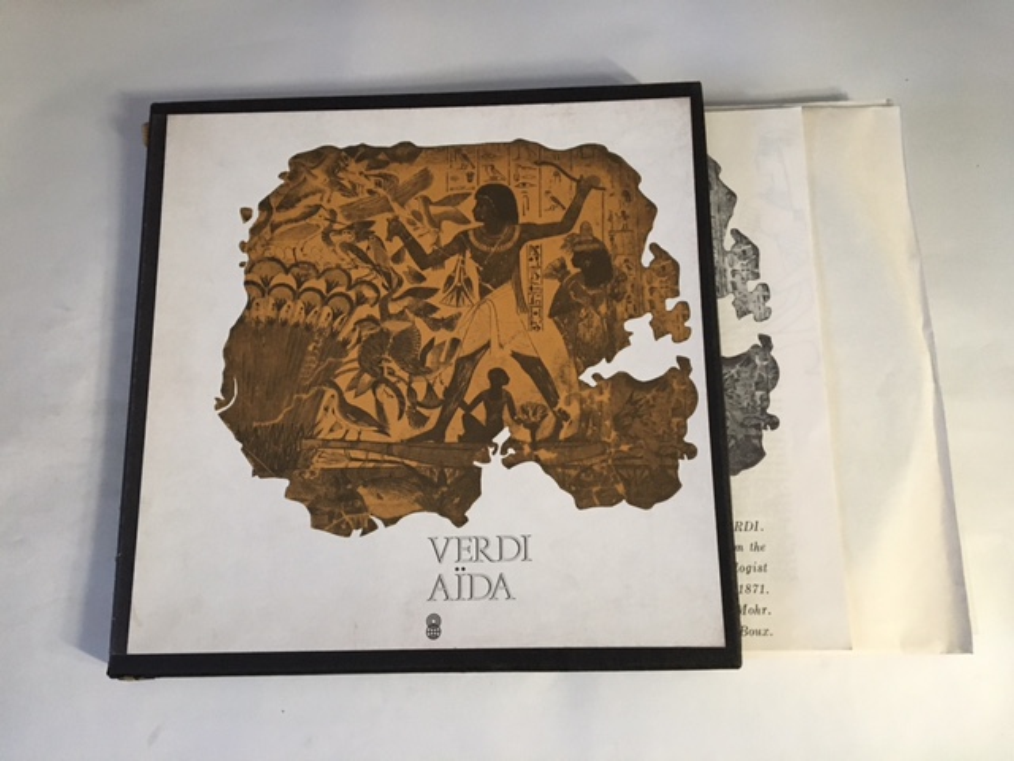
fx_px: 849
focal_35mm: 29
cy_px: 380
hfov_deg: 61.7
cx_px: 507
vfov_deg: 48.2
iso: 200
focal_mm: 4.15
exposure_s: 1/25
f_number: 2.2
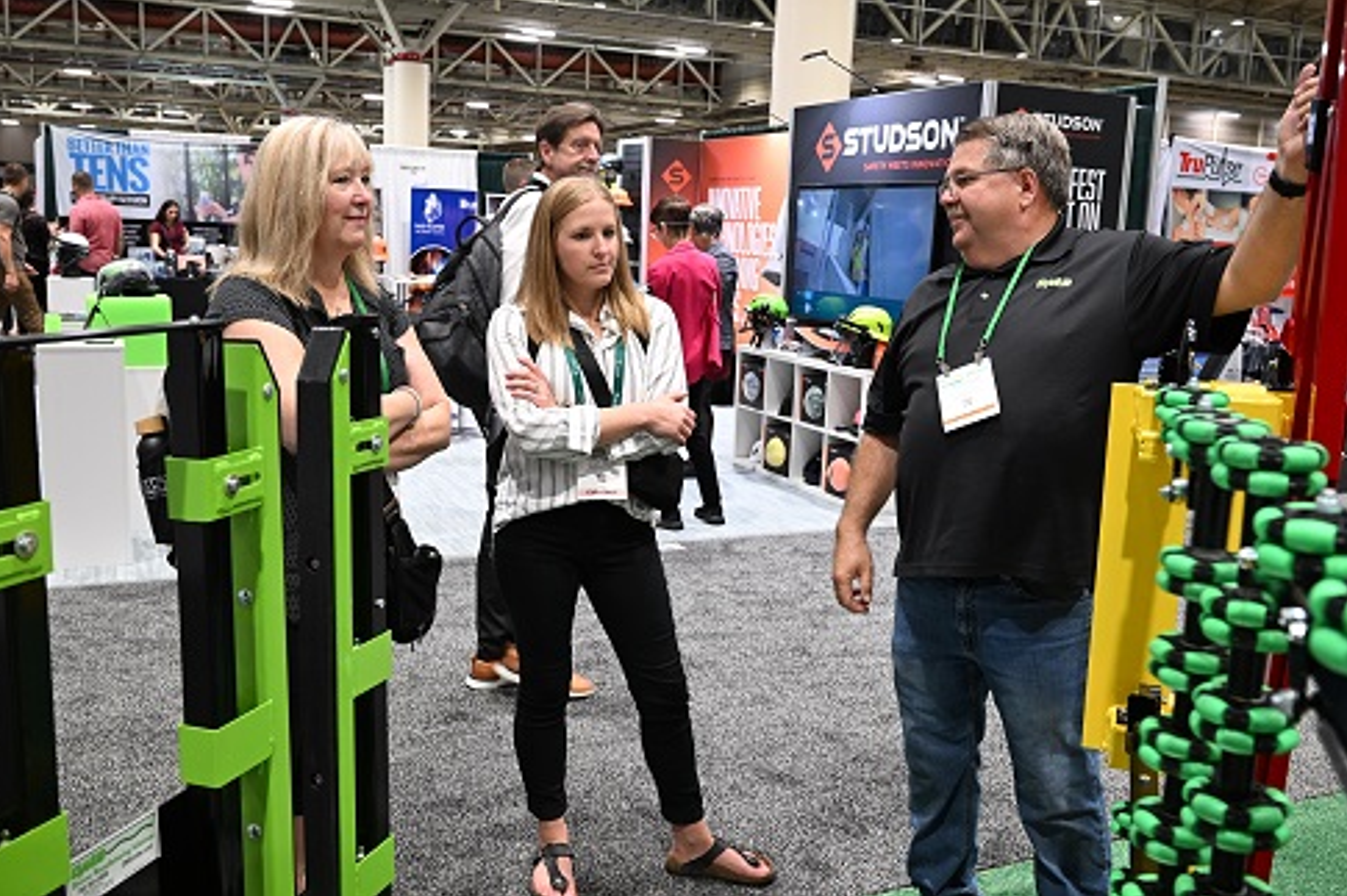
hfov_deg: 56.5
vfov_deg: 39.4
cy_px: 437
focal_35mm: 34
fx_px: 1254
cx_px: 672
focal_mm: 32.5
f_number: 5.6
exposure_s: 1/100
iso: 3200
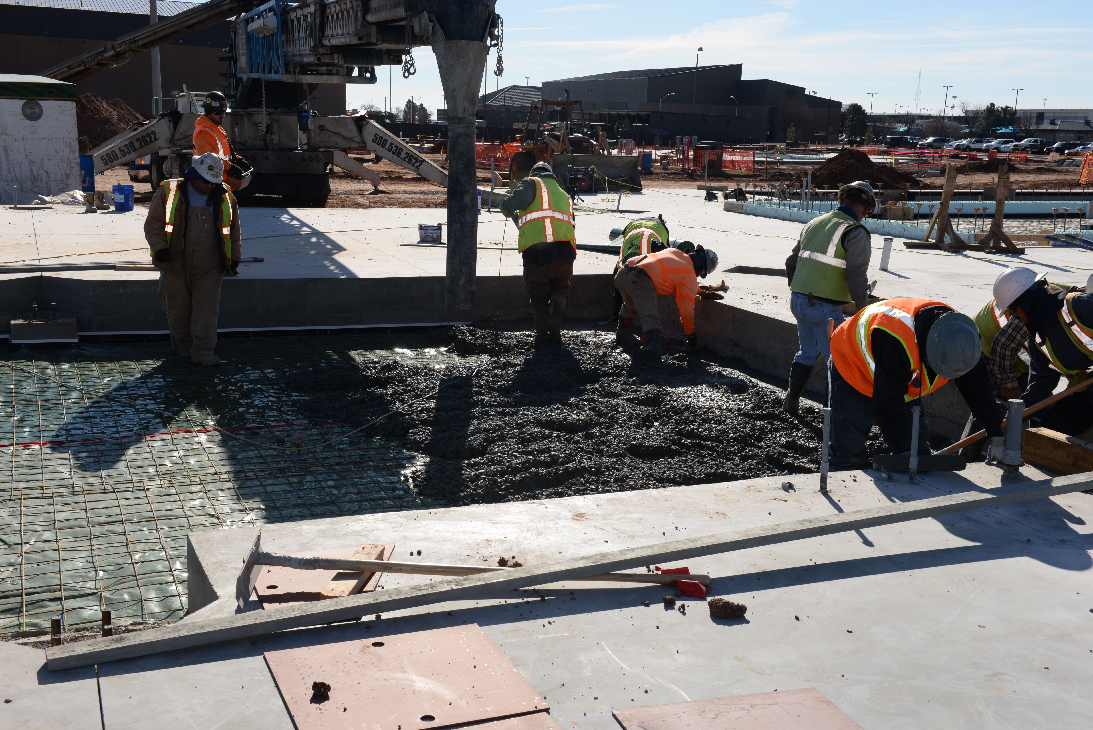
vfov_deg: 31.9
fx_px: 1276
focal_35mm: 42
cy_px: 365
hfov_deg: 46.4
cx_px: 546
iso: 100
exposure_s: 1/125
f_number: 14
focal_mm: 42
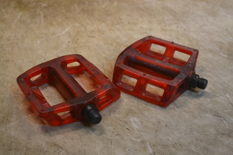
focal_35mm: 51
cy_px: 78
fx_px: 330
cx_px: 116
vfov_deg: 26.5
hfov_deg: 38.9
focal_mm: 34
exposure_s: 1/60
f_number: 5
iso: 1600
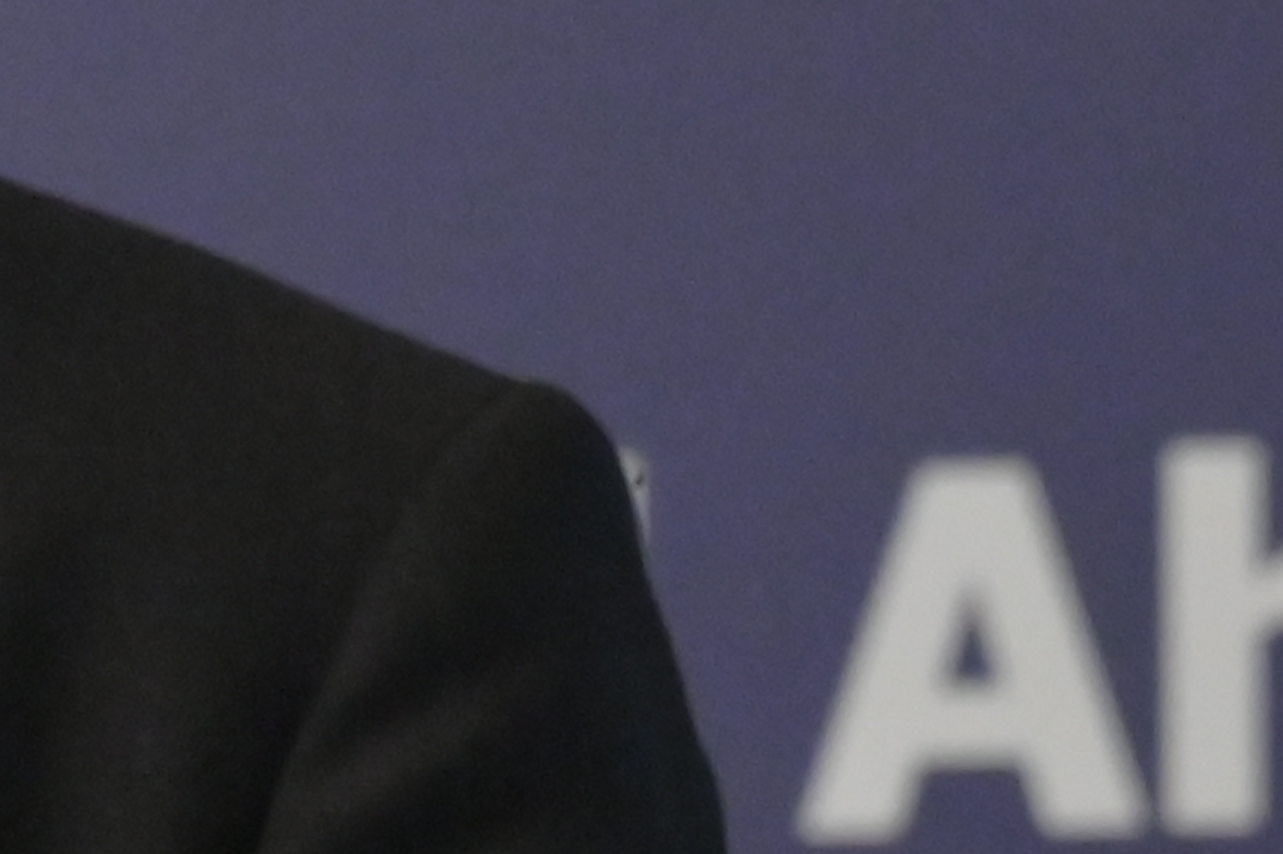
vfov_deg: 1.0
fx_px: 50362
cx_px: -500
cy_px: -273
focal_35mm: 1414
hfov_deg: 1.5
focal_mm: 200
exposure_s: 1/100
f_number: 6.3
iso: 3200
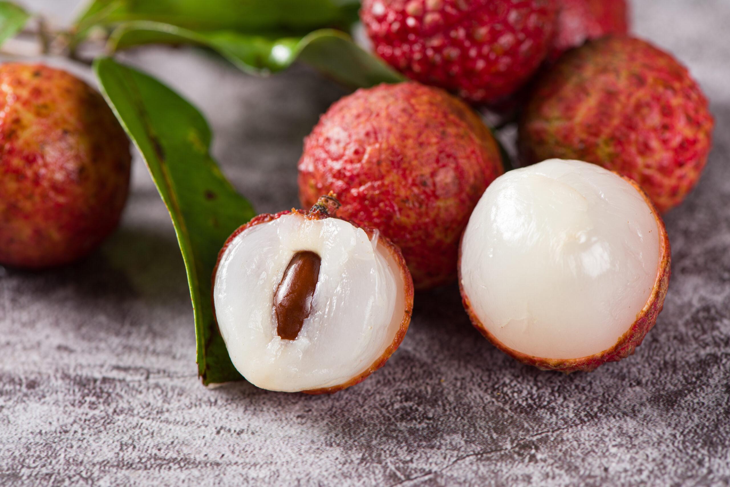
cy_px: 244
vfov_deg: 13.1
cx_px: 365
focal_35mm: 105
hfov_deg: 19.4
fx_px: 2130
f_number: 10
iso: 100
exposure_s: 1/125
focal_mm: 105
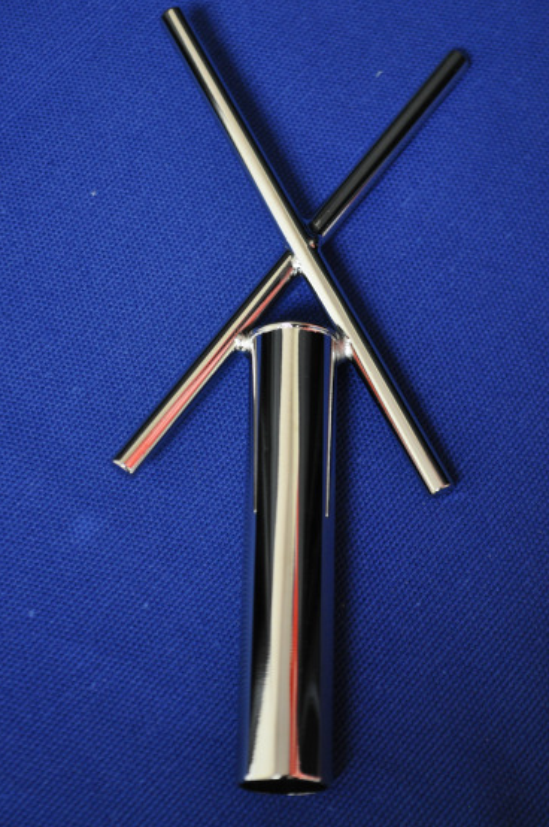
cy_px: 385
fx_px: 1720
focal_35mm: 75
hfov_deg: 18.1
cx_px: 289
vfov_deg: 27.0
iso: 800
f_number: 5.3
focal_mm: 46
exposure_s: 1/15
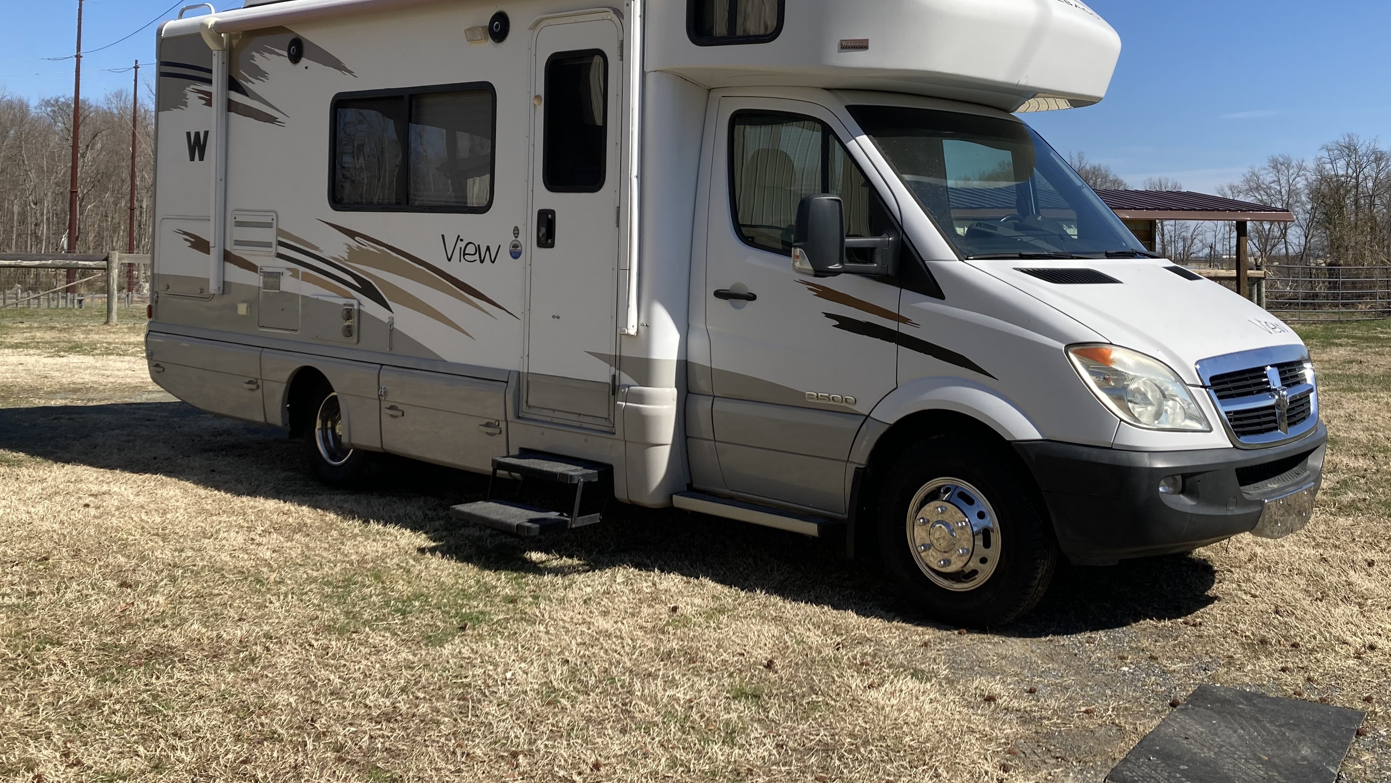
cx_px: 753
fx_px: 1365
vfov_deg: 31.5
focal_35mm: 37
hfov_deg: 53.9
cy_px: 211
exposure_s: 1/1946
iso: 20
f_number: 1.8
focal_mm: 3.99
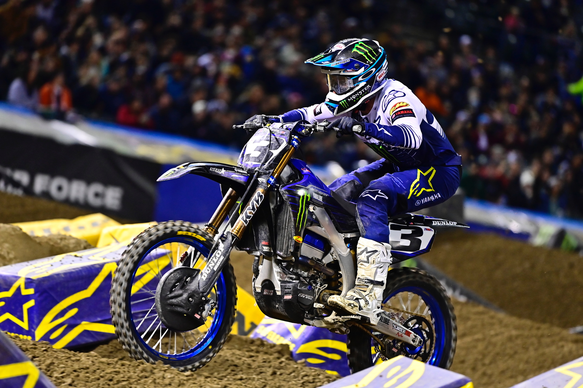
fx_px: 4858
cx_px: 292
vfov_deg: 4.6
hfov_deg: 6.9
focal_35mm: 300
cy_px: 194
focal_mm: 300
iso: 2800
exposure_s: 1/1000
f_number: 4
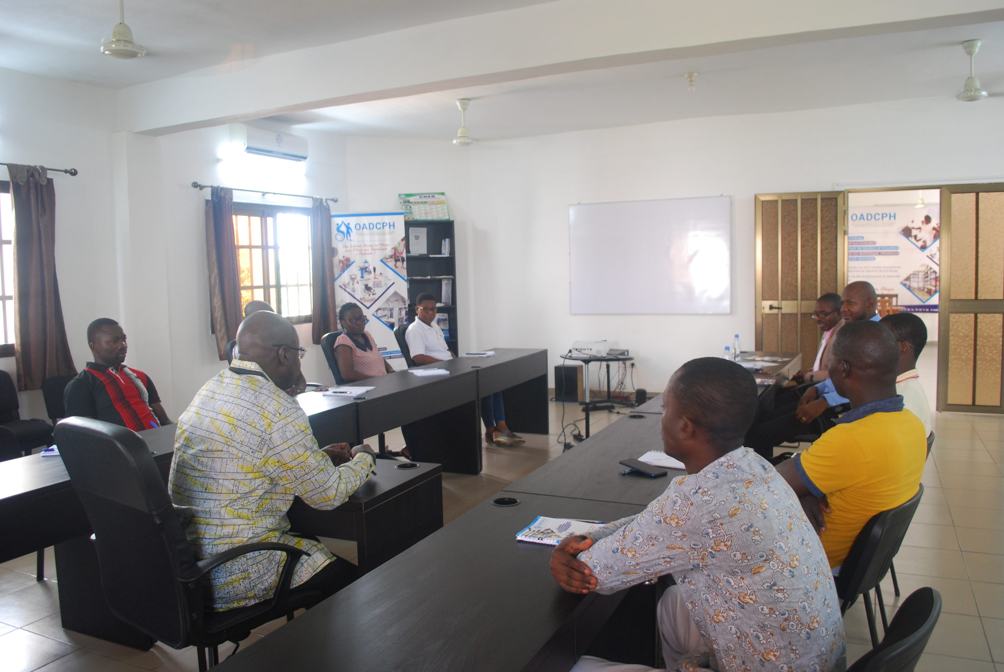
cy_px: 336
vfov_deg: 48.1
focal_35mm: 27
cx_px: 502
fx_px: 754
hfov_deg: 67.3
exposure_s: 1/15
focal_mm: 18
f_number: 3.5
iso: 400
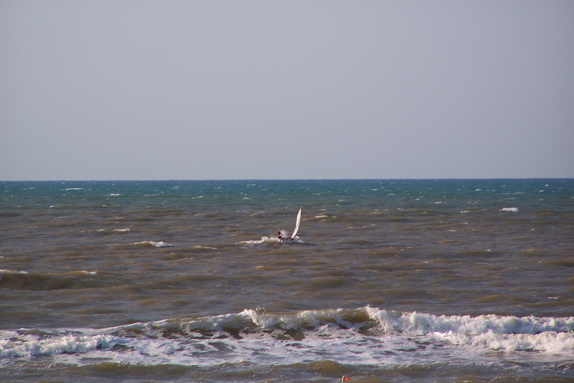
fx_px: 6314
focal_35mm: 396
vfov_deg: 3.5
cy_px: 185
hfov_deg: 5.2
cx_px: 287
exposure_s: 1/400
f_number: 5
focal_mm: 63
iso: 64
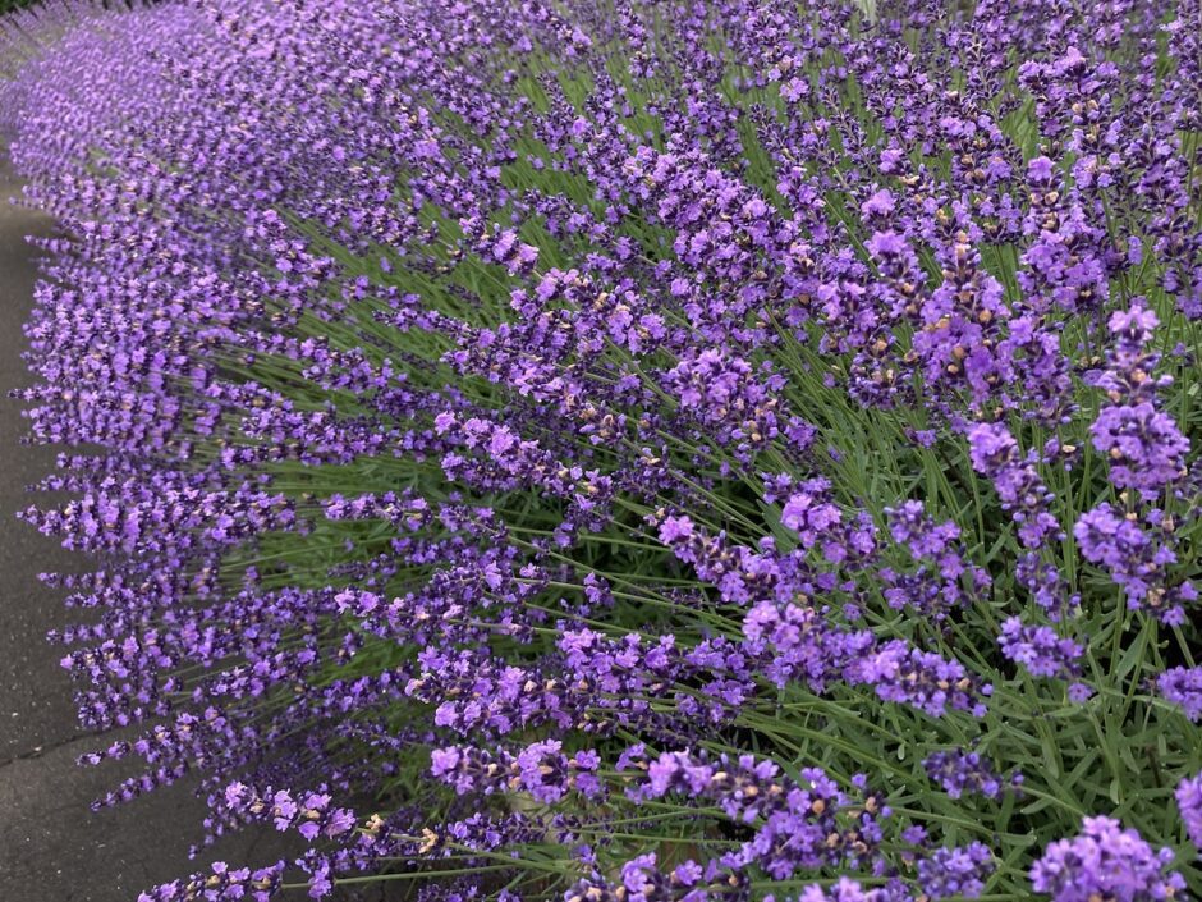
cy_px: 451
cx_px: 601
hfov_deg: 63.4
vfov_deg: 49.7
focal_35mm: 28
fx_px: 972
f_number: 1.8
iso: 80
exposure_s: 1/120
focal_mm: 3.99
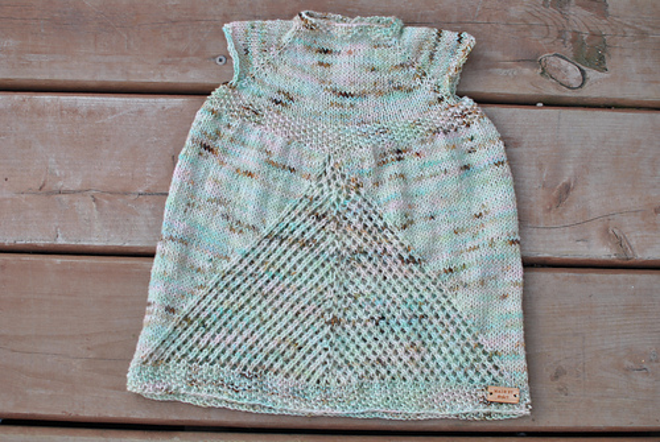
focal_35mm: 52
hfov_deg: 37.8
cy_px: 221
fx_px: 964
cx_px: 330
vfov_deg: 25.8
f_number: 3.2
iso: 200
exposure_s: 1/40
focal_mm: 35
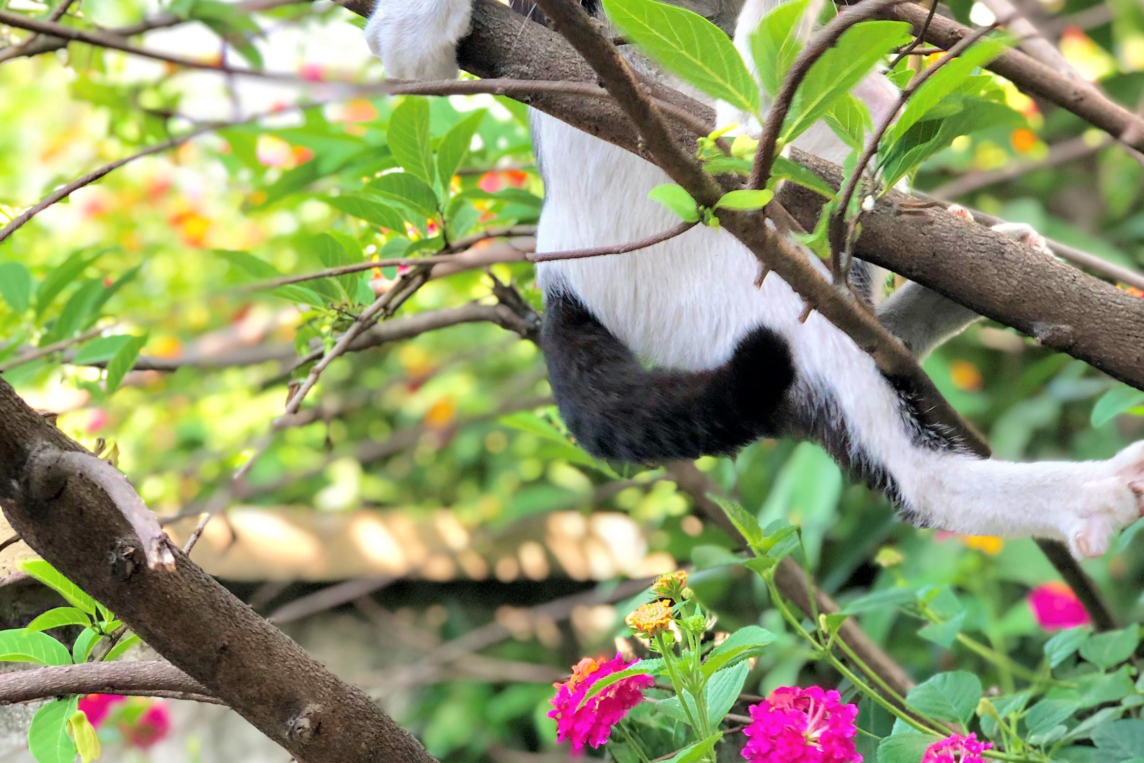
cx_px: 576
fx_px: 2542
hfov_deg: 25.4
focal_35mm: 80
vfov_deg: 16.9
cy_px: 144
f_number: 2.8
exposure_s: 1/60
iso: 25
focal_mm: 6.6
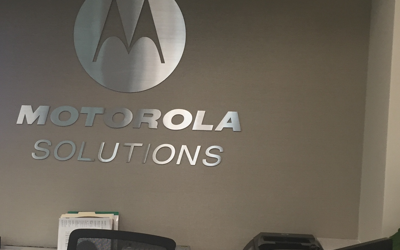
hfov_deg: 29.6
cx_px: 136
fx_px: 752
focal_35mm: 69
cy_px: 165
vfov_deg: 18.8
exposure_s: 1/40
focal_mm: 4.15
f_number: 2.2
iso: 32
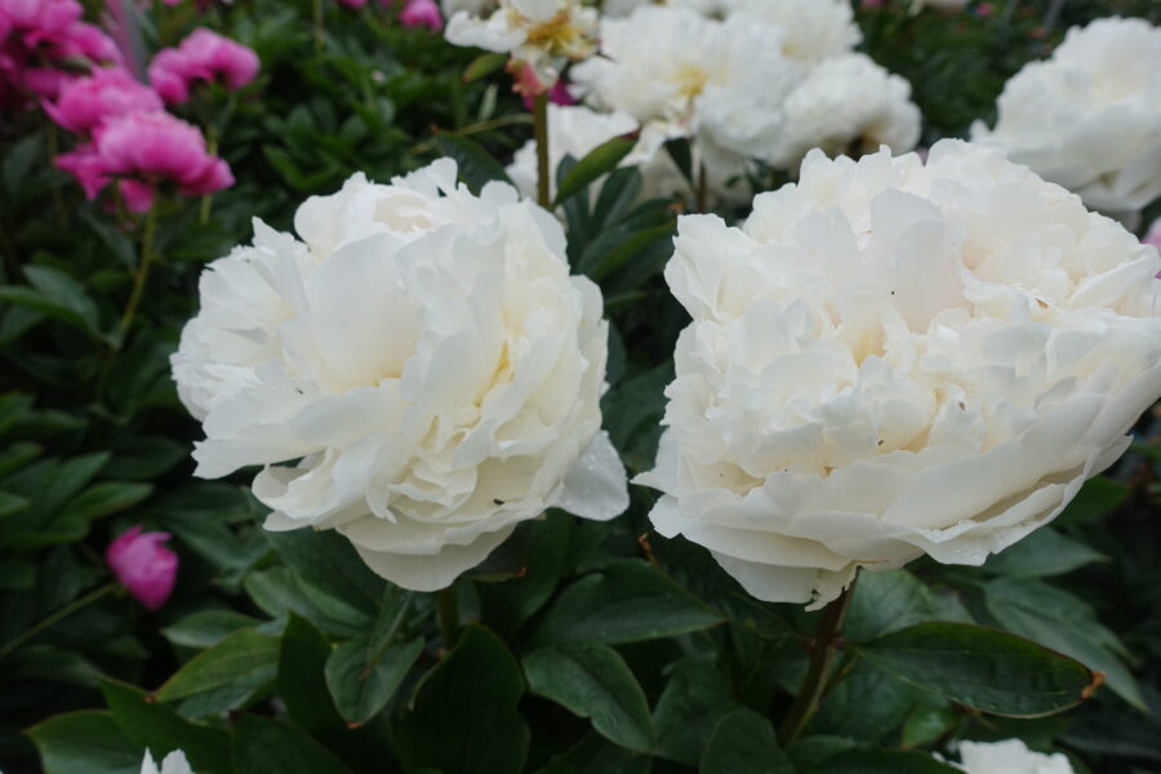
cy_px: 387
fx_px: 774
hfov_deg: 73.7
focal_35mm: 24
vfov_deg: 53.1
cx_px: 580
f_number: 4
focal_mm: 8.8
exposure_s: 1/320
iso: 125
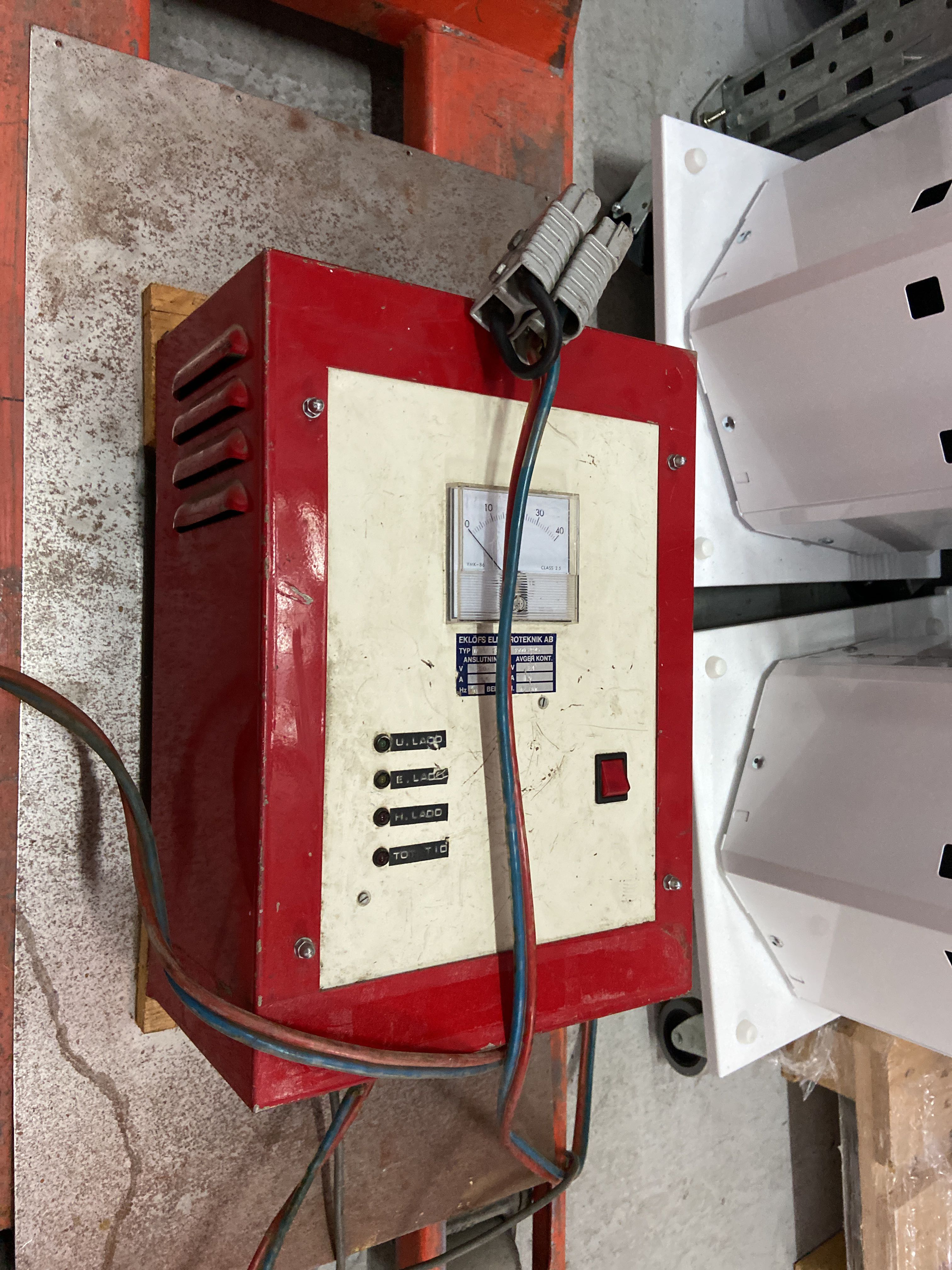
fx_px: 953
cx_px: 476
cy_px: 635
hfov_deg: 53.1
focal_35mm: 26
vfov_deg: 67.3
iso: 400
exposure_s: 1/50
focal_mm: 4.25
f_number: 1.8
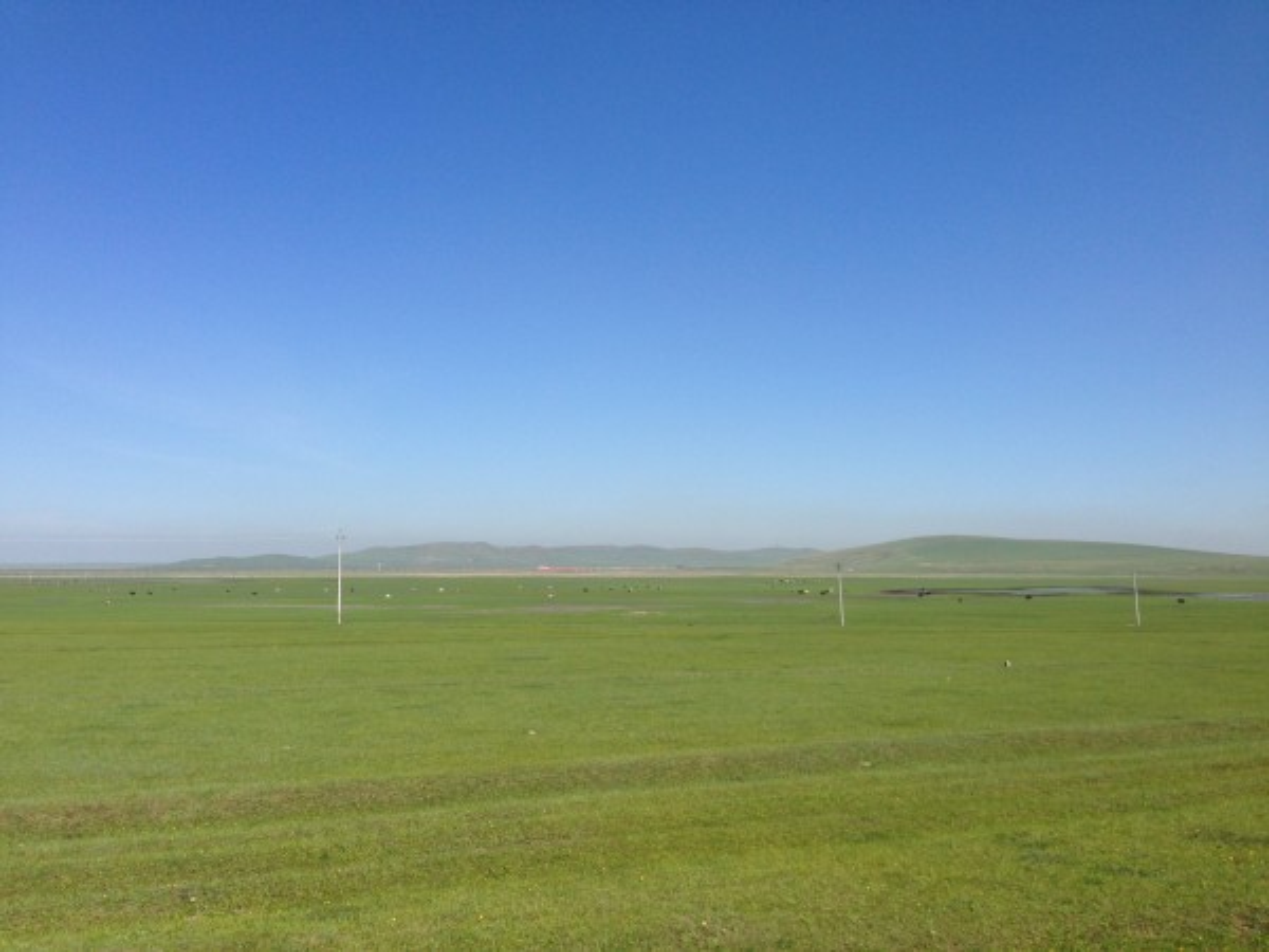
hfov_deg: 55.4
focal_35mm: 33
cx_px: 634
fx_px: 1210
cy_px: 476
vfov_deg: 42.9
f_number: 2.4
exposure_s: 1/1938
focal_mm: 4.12
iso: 50
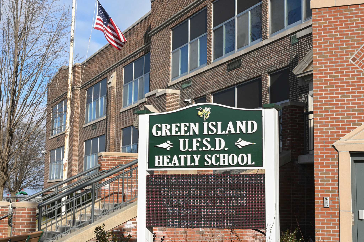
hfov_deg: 34.5
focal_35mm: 58
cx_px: 182
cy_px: 121
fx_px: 586
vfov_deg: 23.3
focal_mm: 58
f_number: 18
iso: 2500
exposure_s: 1/1250
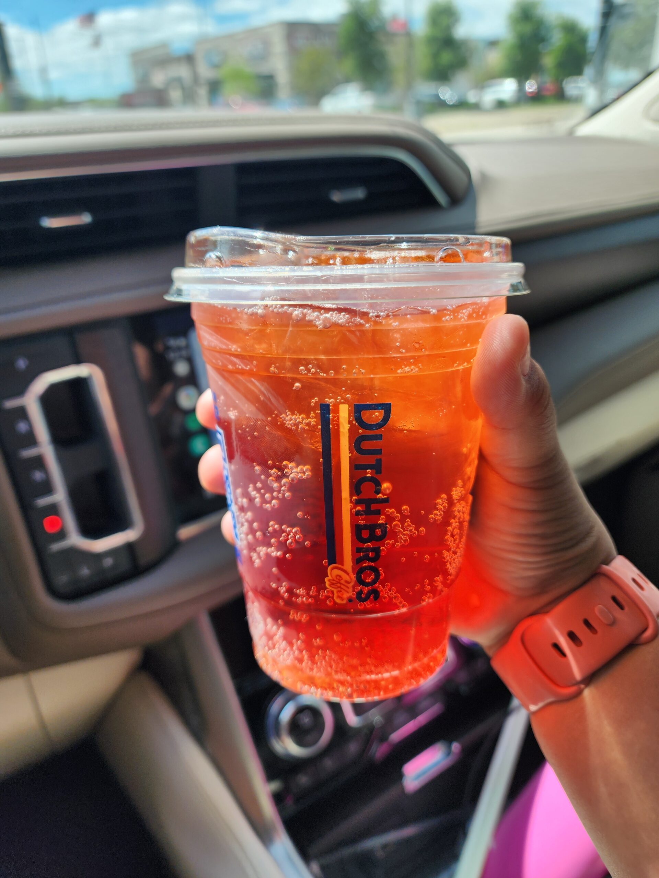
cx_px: 330
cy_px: 439
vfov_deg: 73.9
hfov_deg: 58.9
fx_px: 584
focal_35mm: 23
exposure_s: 1/259
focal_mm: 6.4
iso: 12
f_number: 1.8
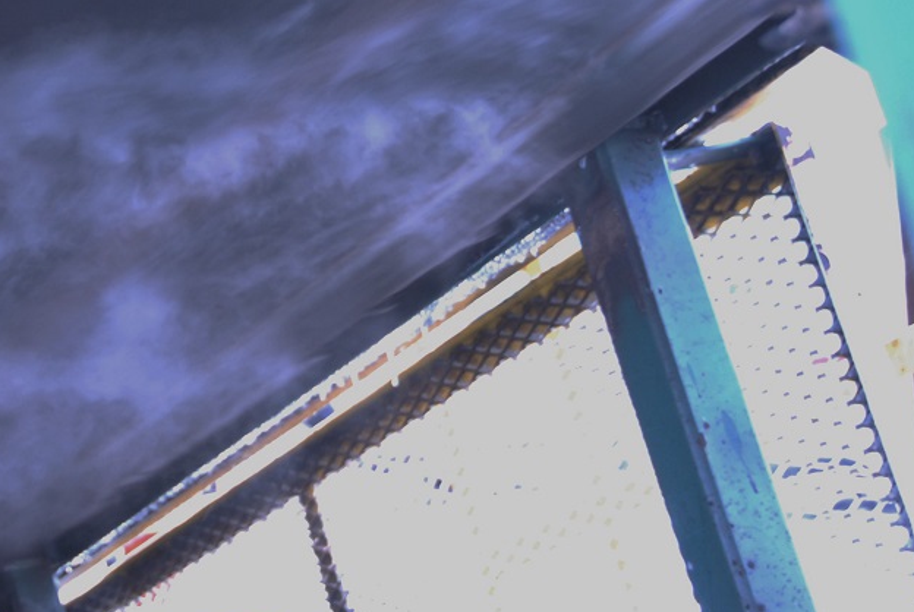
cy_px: 210
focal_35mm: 101
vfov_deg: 13.6
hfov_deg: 20.0
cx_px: 185
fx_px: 2567
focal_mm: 35
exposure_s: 1/60
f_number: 4.2
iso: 400
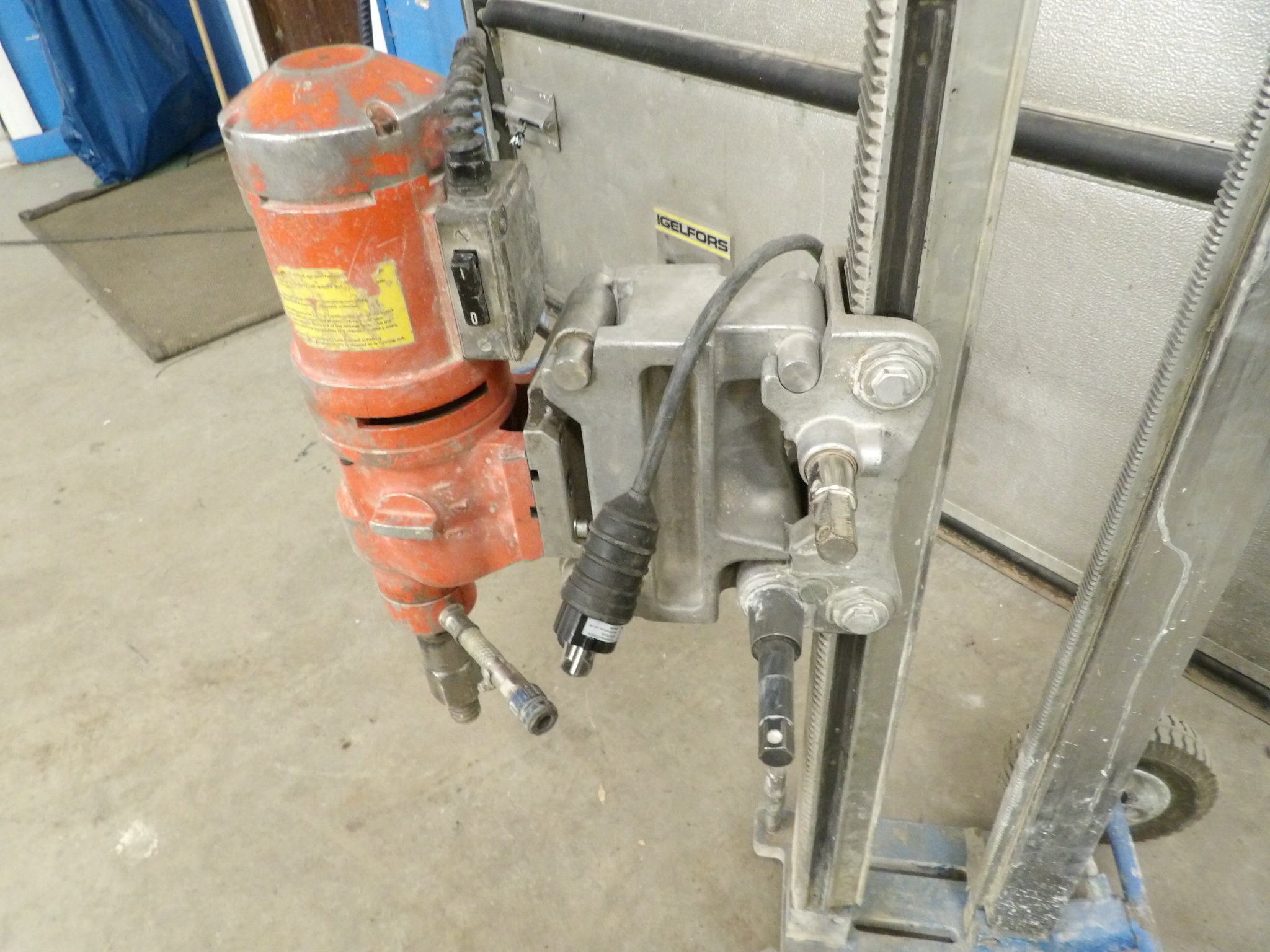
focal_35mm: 24
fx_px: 881
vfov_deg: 56.8
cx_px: 635
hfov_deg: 71.6
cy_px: 476
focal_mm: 4.3
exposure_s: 1/13
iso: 800
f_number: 3.2
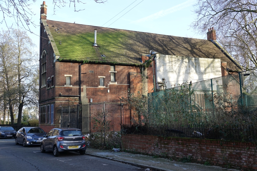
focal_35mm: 34
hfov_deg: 55.8
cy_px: 86
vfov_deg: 38.9
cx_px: 128
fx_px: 243
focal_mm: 12.33
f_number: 2.8
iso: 100
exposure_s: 1/250
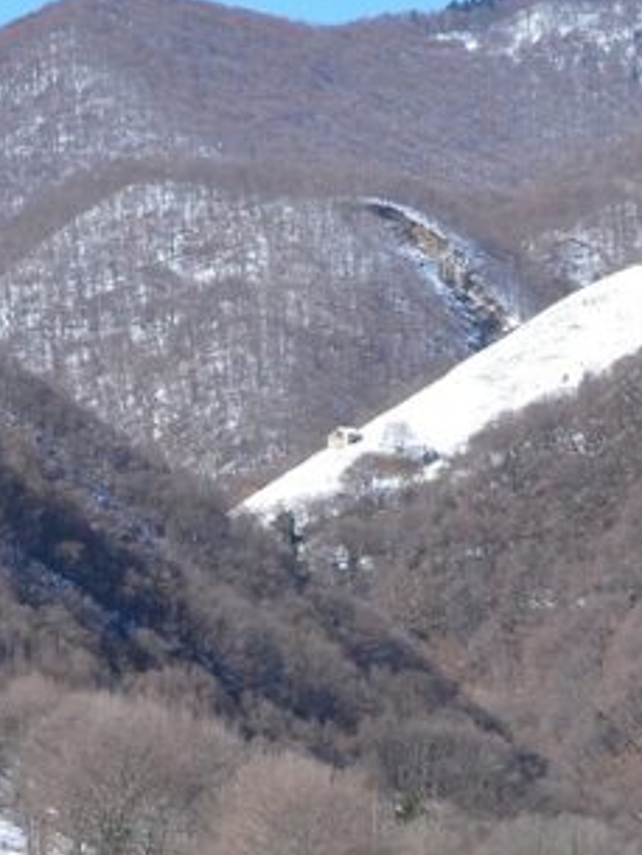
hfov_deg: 7.3
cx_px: -160
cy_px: 1026
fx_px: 5016
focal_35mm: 203
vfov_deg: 9.6
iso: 100
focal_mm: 28
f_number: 8
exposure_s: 1/250
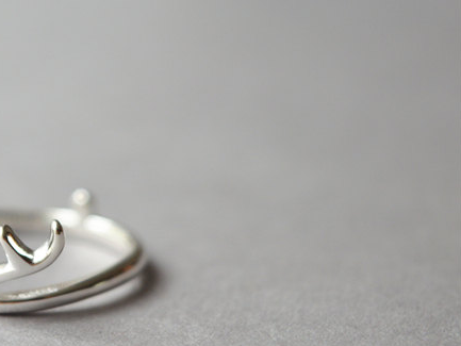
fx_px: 1772
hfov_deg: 14.7
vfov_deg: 11.2
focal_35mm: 133
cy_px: 197
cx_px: 37
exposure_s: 1/60
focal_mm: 50
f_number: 5.6
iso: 400
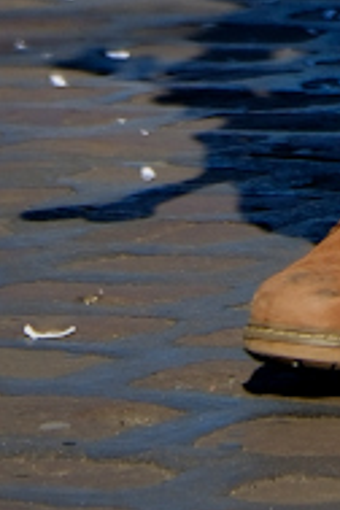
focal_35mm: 660
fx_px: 9349
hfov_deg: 2.1
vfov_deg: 3.1
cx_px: 780
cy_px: -1036
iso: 125
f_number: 2.8
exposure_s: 1/900
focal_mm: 55
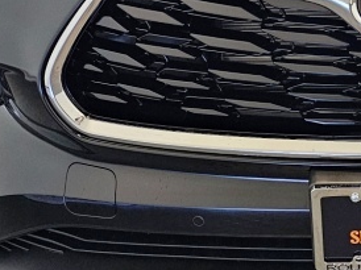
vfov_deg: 16.2
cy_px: -86
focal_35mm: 86
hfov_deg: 21.4
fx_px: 896
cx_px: 418
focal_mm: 6.3
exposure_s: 1/60
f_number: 1.7
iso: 640
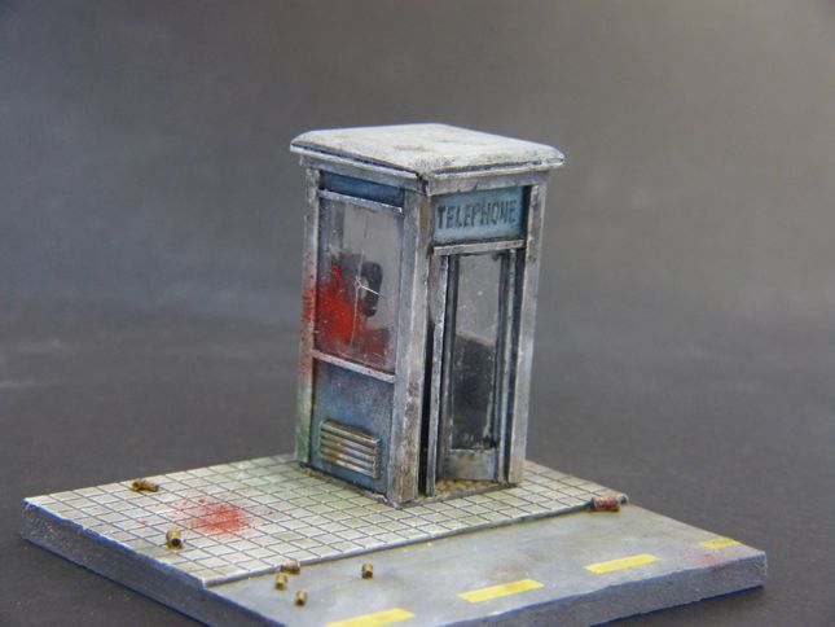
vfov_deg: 20.4
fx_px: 1737
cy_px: 314
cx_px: 418
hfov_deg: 27.0
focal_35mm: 72
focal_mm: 12.9
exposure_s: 1/4
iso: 400
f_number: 3.3
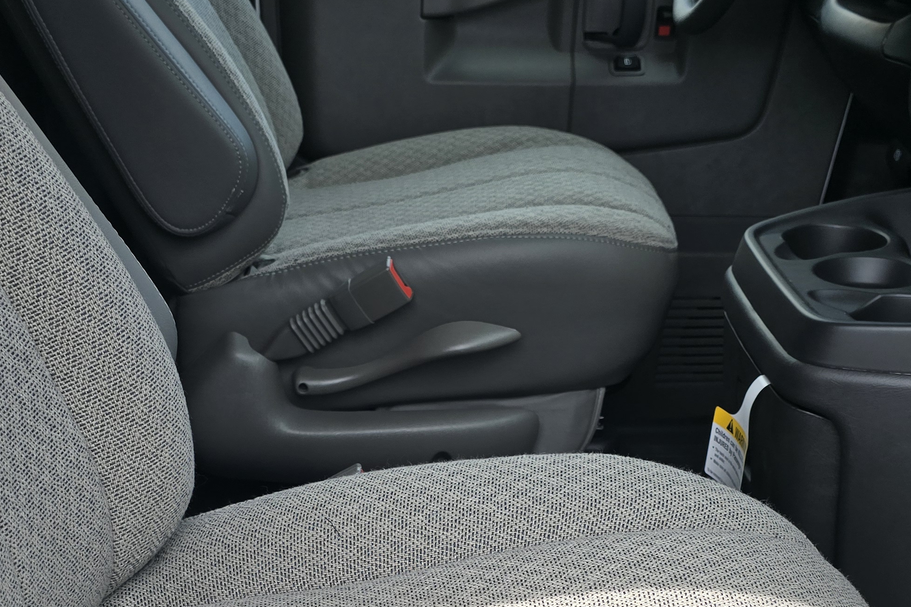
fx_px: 1240
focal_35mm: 49
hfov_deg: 40.2
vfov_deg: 26.4
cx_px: 388
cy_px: 573
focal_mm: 6.3
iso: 12
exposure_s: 1/180
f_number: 1.7
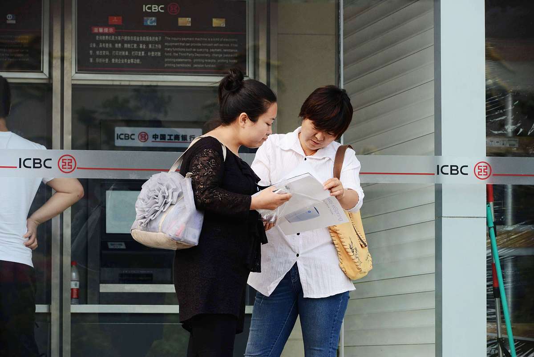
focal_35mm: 200
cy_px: 178
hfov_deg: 10.3
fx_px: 2968
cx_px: 267
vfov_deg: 6.9
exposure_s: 1/400
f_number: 10
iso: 800
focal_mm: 200
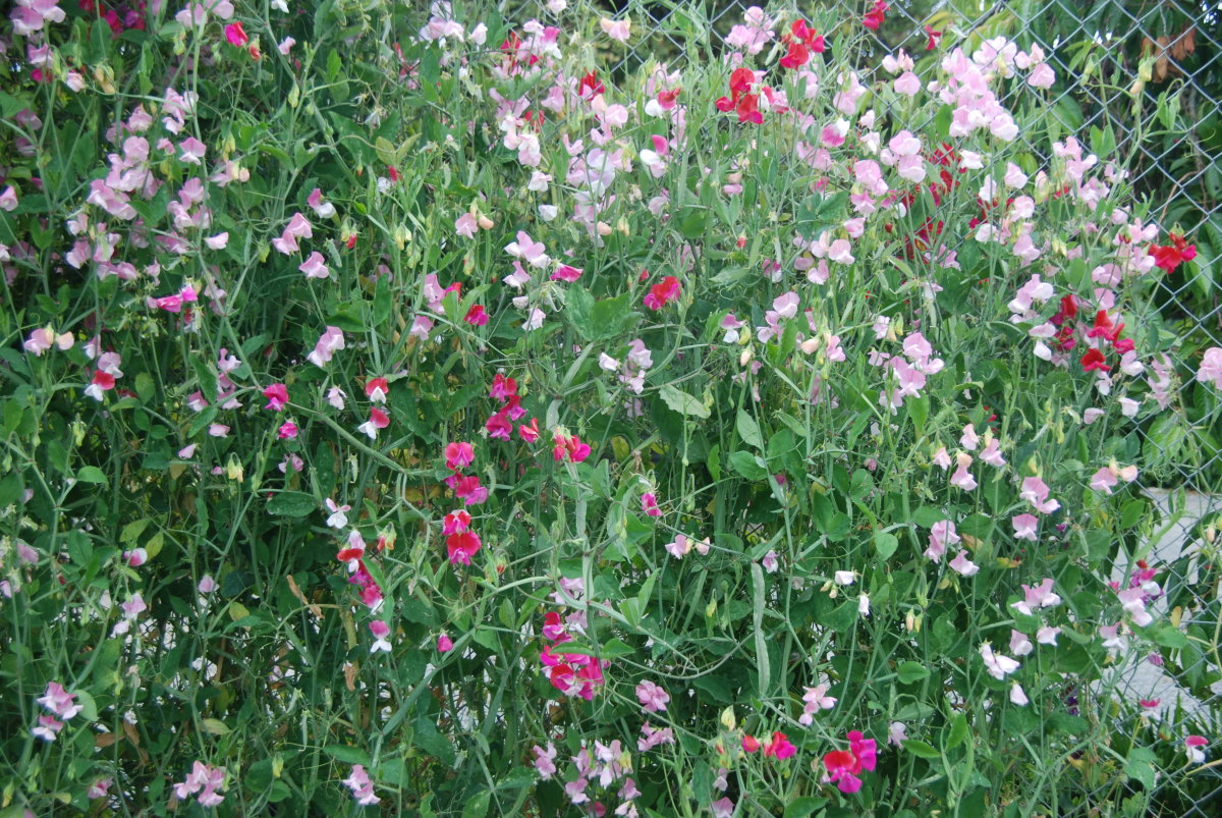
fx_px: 1784
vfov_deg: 25.8
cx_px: 611
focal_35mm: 52
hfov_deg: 37.8
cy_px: 409
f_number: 5.6
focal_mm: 35
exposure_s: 1/125
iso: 200
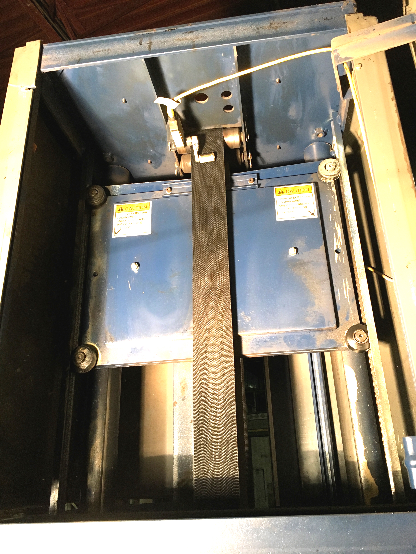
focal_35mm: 29
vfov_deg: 61.7
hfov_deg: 48.2
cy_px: 277
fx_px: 465
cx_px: 208
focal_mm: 4.15
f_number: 2.2
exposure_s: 1/30
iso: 100
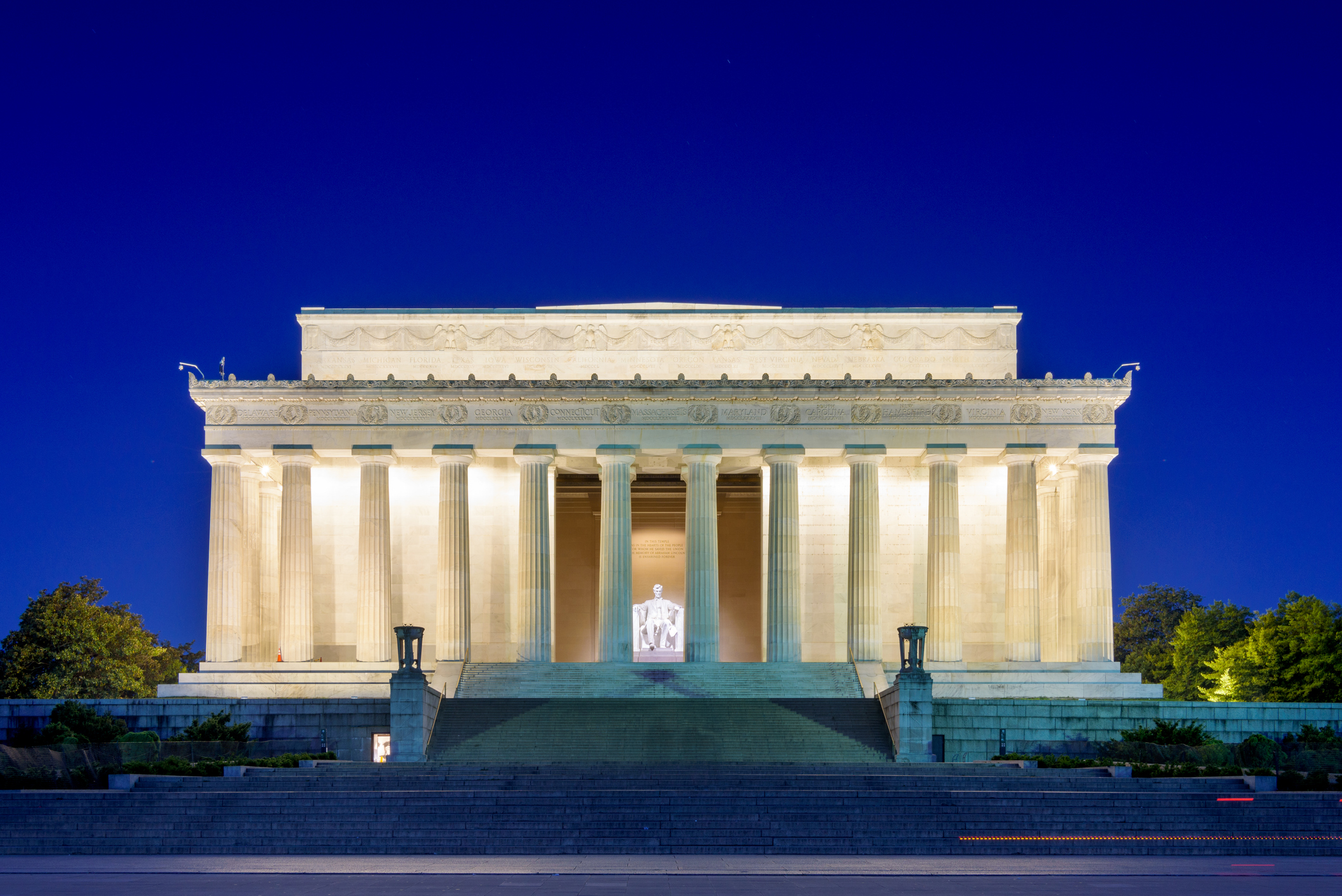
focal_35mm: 38
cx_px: 671
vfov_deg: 35.1
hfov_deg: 50.7
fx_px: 1417
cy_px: 448
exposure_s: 30
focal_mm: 38
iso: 160
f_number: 16
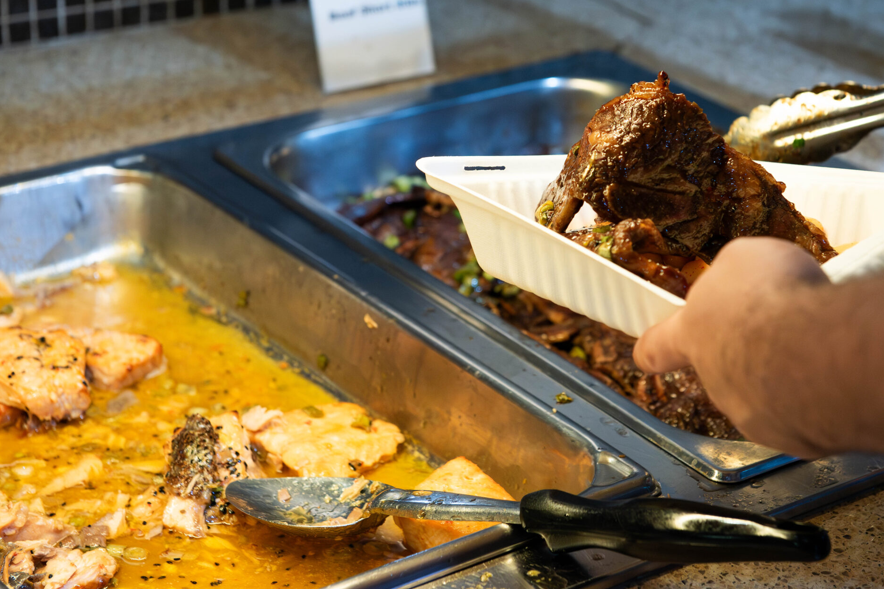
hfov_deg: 21.2
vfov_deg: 14.2
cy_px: 189
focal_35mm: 96
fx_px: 2357
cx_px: 560
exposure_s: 1/500
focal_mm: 70
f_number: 5
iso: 6400
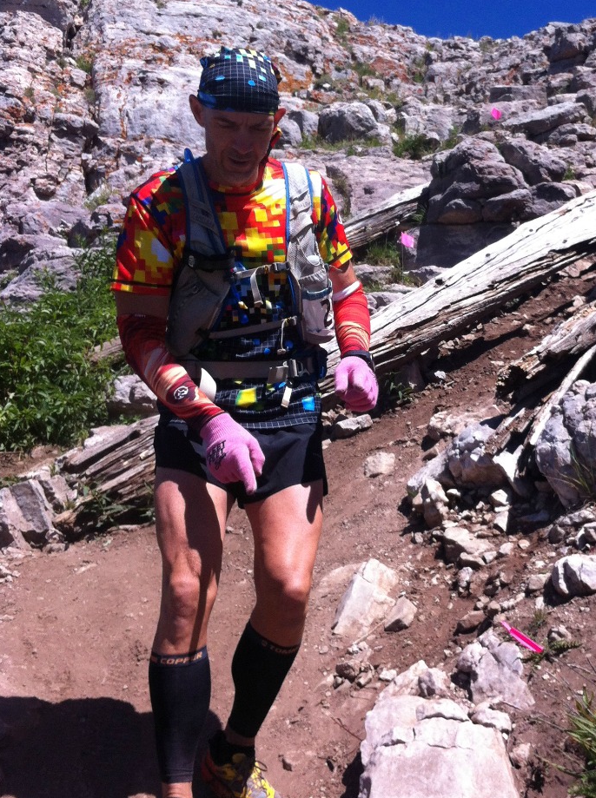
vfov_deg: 37.5
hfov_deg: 28.1
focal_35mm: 51
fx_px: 1174
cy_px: 358
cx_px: 433
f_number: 2.8
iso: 80
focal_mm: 3.85
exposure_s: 1/1371
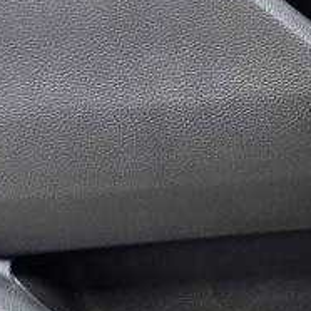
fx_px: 1138
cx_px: 192
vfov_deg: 14.9
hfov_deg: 15.5
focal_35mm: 112
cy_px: -95
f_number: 1.7
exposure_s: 1/24
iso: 800
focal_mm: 6.3
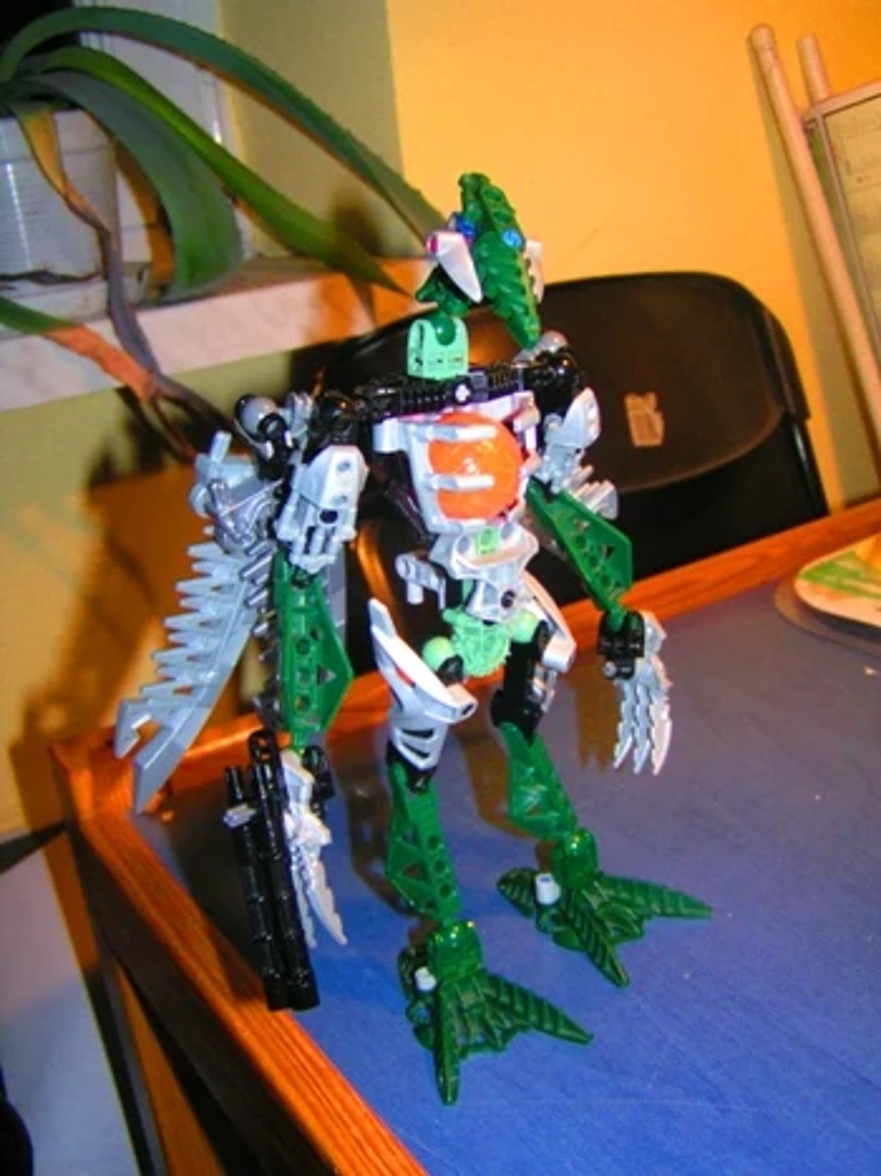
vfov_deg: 49.0
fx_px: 1290
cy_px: 588
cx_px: 440
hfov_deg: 37.7
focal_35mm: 38
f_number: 2.8
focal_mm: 5.8
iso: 200
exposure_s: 1/40
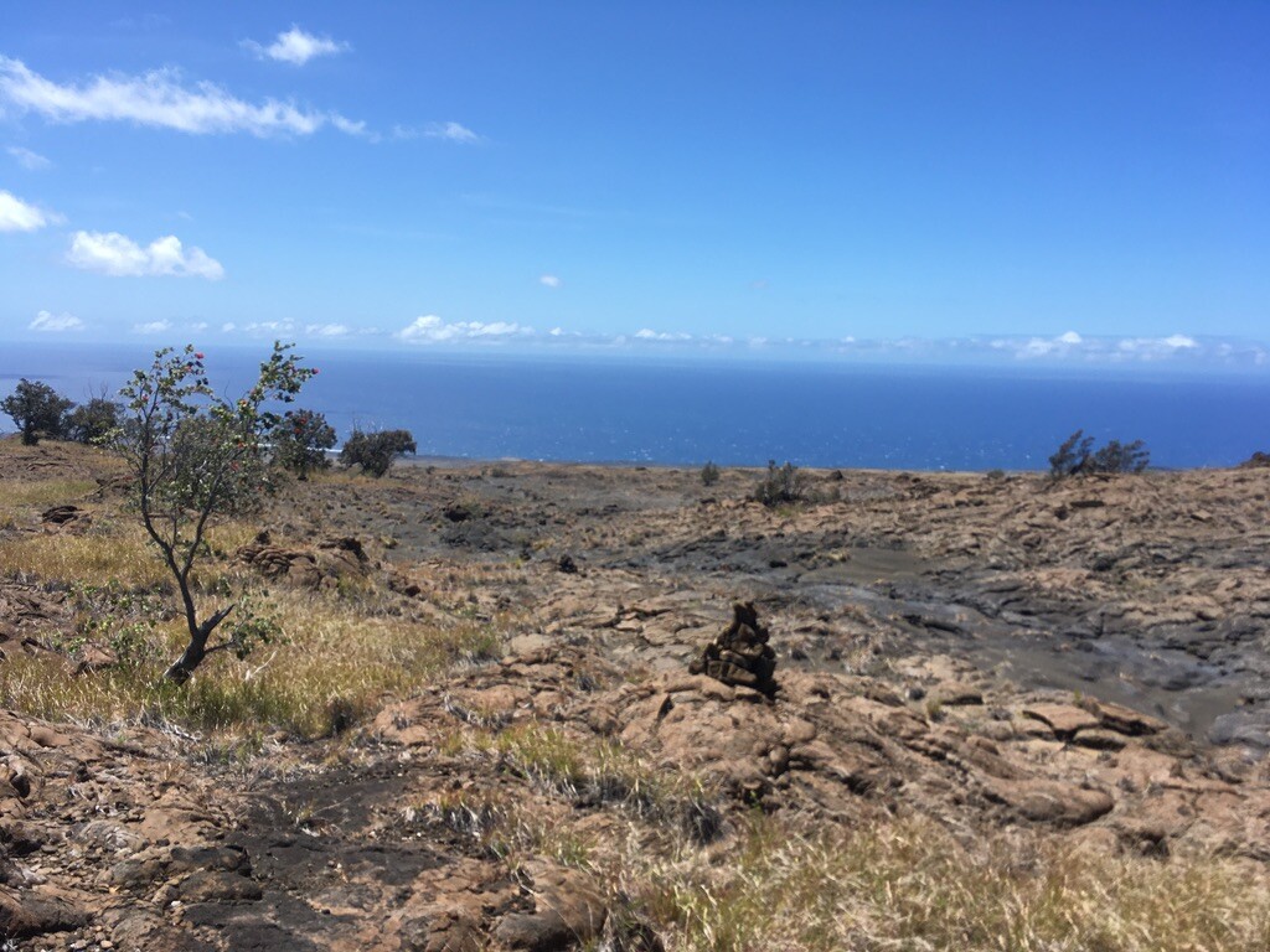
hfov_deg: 61.7
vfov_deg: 48.2
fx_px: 1064
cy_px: 476
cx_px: 635
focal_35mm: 29
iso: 25
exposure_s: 1/974
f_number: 2.2
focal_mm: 4.15
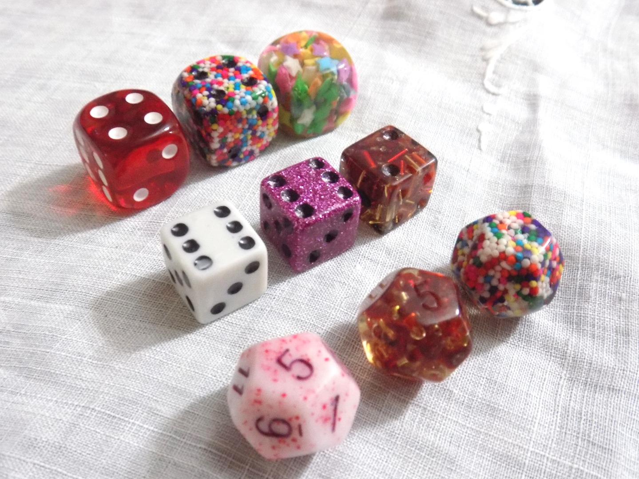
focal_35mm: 34
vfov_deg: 41.8
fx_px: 628
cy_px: 240
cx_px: 320
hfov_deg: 53.9
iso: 400
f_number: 3.4
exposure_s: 1/4
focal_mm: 6.1
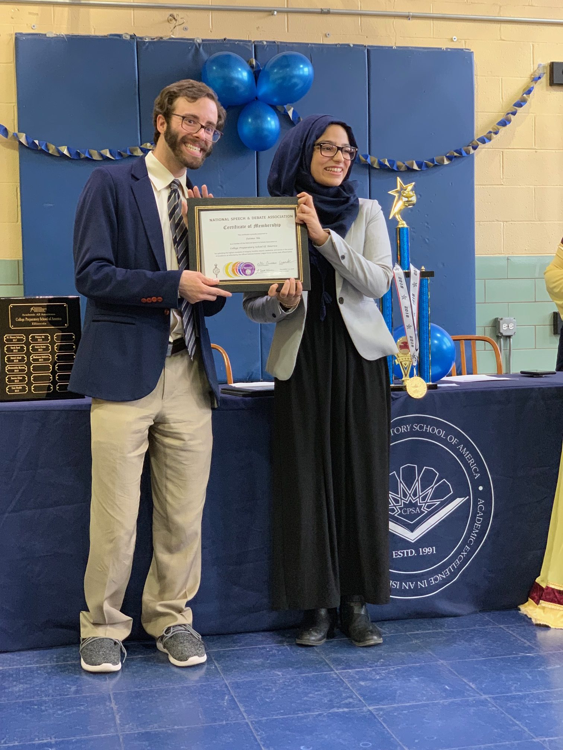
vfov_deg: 36.8
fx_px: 1128
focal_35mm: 52
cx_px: 282
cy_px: 375
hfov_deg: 28.0
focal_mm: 6
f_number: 2.4
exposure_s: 1/60
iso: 320
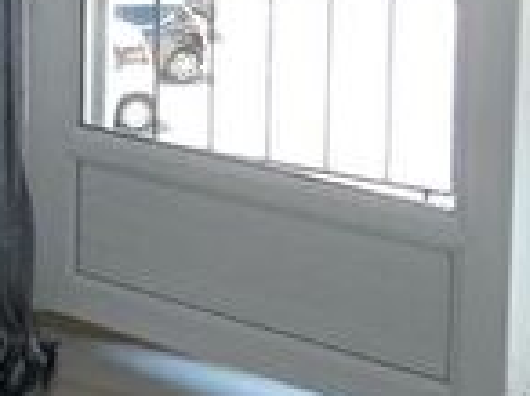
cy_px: -263
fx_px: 1467
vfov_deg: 14.0
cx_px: -381
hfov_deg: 17.3
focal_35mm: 96
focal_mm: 3.6
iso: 80
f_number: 2.8
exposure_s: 1/60
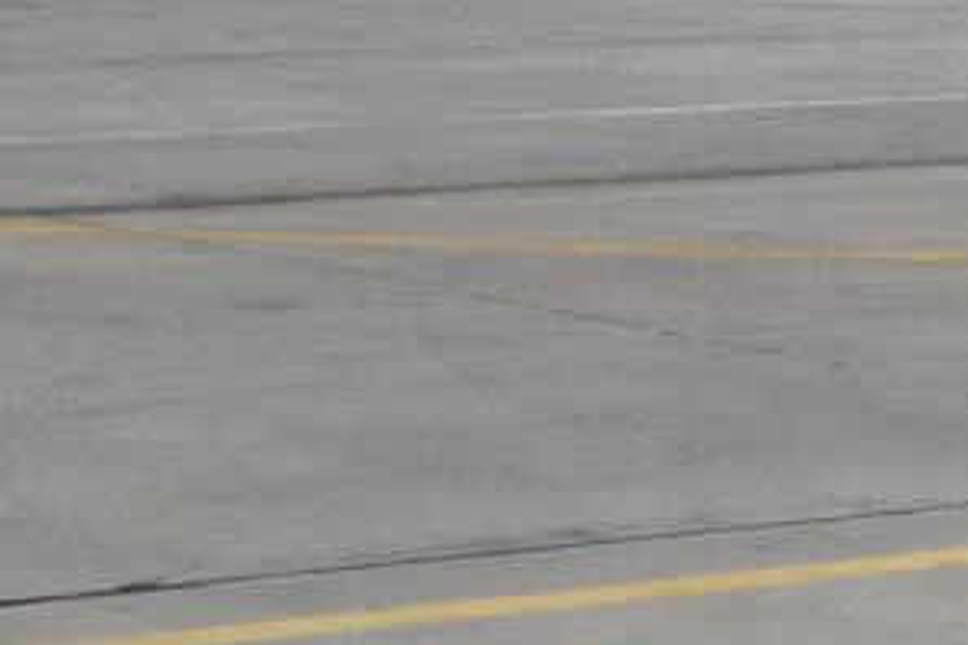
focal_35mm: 221
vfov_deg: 6.2
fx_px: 5942
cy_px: -256
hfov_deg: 8.1
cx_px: 2842
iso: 400
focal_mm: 27
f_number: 13
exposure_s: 1/400
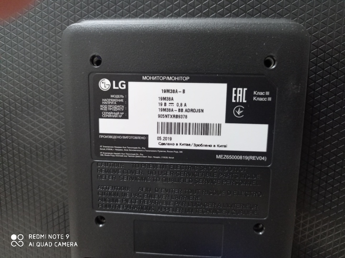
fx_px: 279
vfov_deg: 49.7
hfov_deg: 63.5
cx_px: 172
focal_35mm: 28
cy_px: 129
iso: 483
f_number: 1.79
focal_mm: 4.7
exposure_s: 1/25
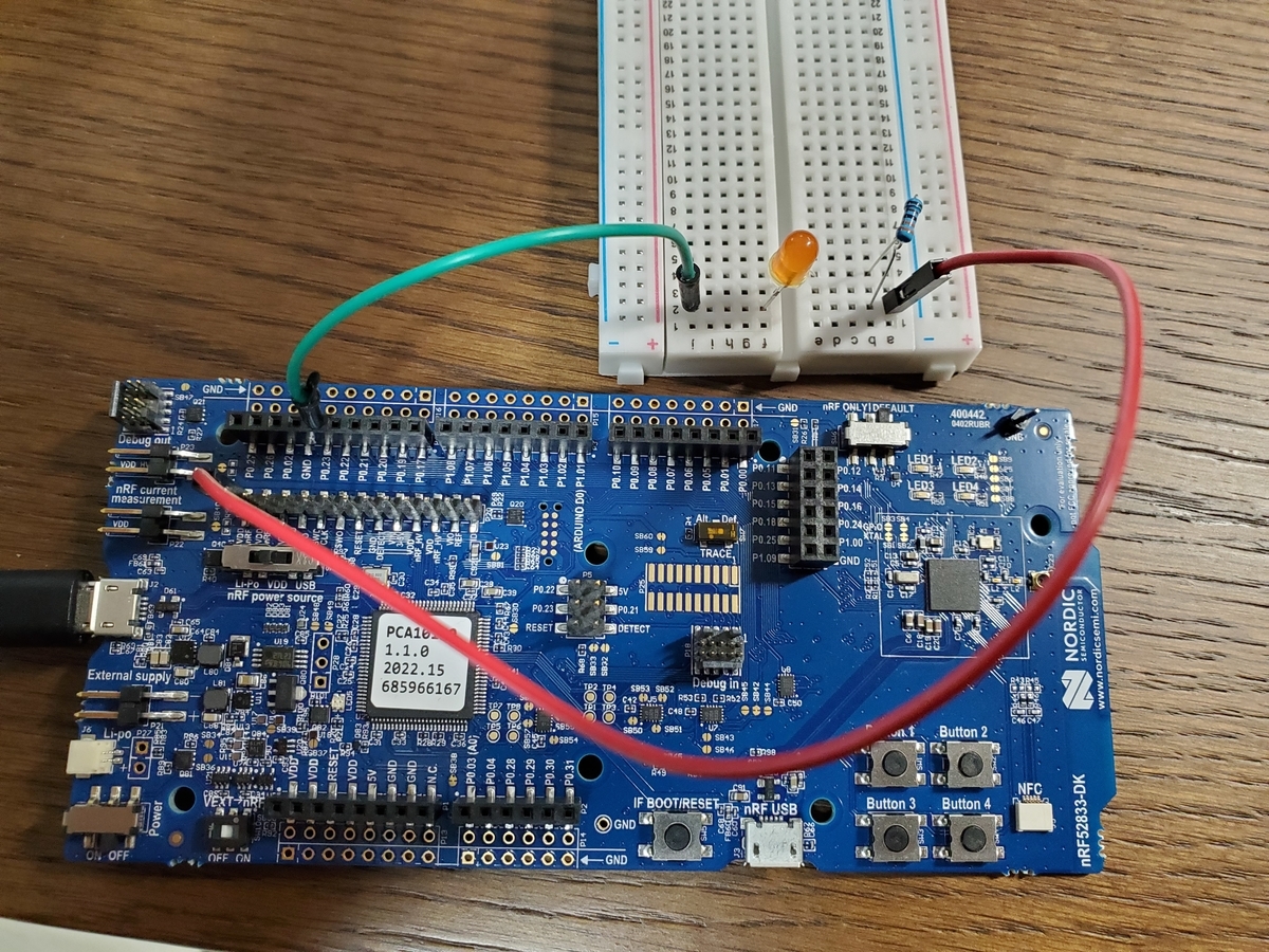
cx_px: 634
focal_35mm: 26
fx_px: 953
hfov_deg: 67.3
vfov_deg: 53.1
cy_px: 476
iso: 400
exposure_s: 1/50
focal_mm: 4.3
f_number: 2.4
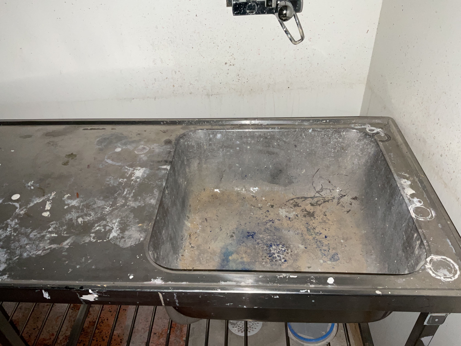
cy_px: 173
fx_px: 386
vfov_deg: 48.2
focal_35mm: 29
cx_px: 230
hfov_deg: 61.7
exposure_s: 1/32
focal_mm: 3
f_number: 1.8
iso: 64
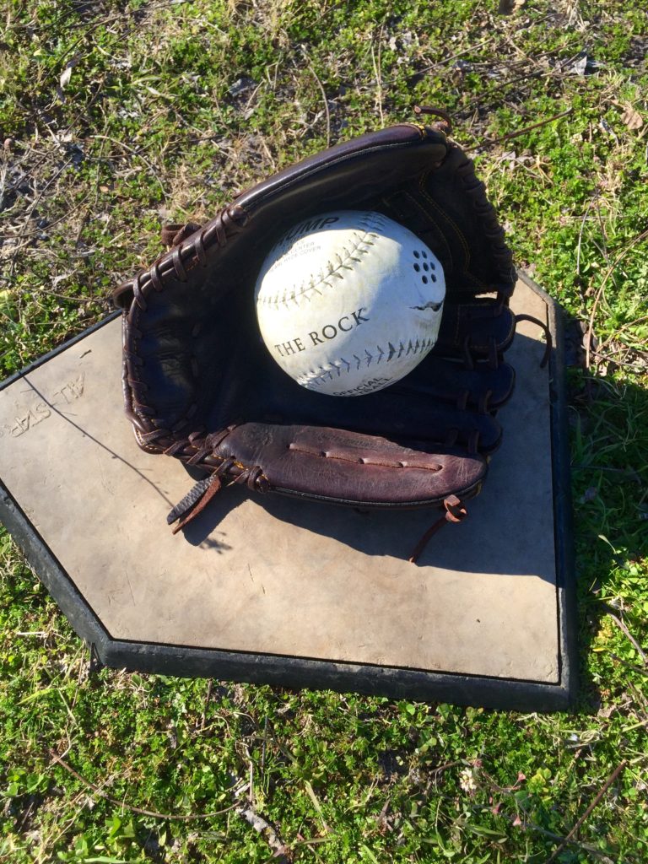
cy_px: 432
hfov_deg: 48.2
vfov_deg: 61.7
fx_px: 724
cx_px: 324
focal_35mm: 29
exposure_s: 1/1163
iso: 32
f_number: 2.2
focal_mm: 4.15
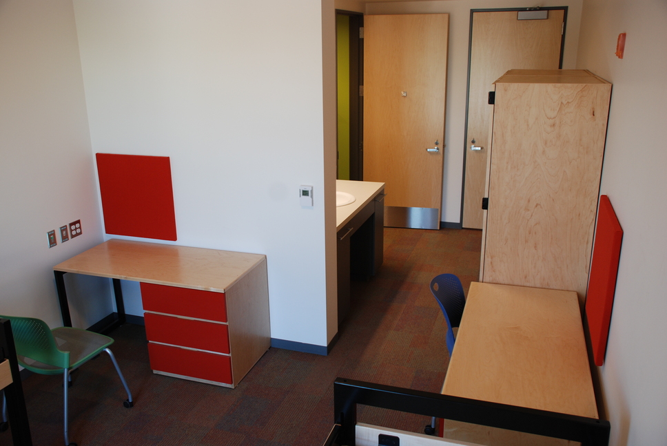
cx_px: 334
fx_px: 612
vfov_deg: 40.1
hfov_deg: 57.2
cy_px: 223
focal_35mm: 33
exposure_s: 1/30
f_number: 3.8
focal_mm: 22
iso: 250
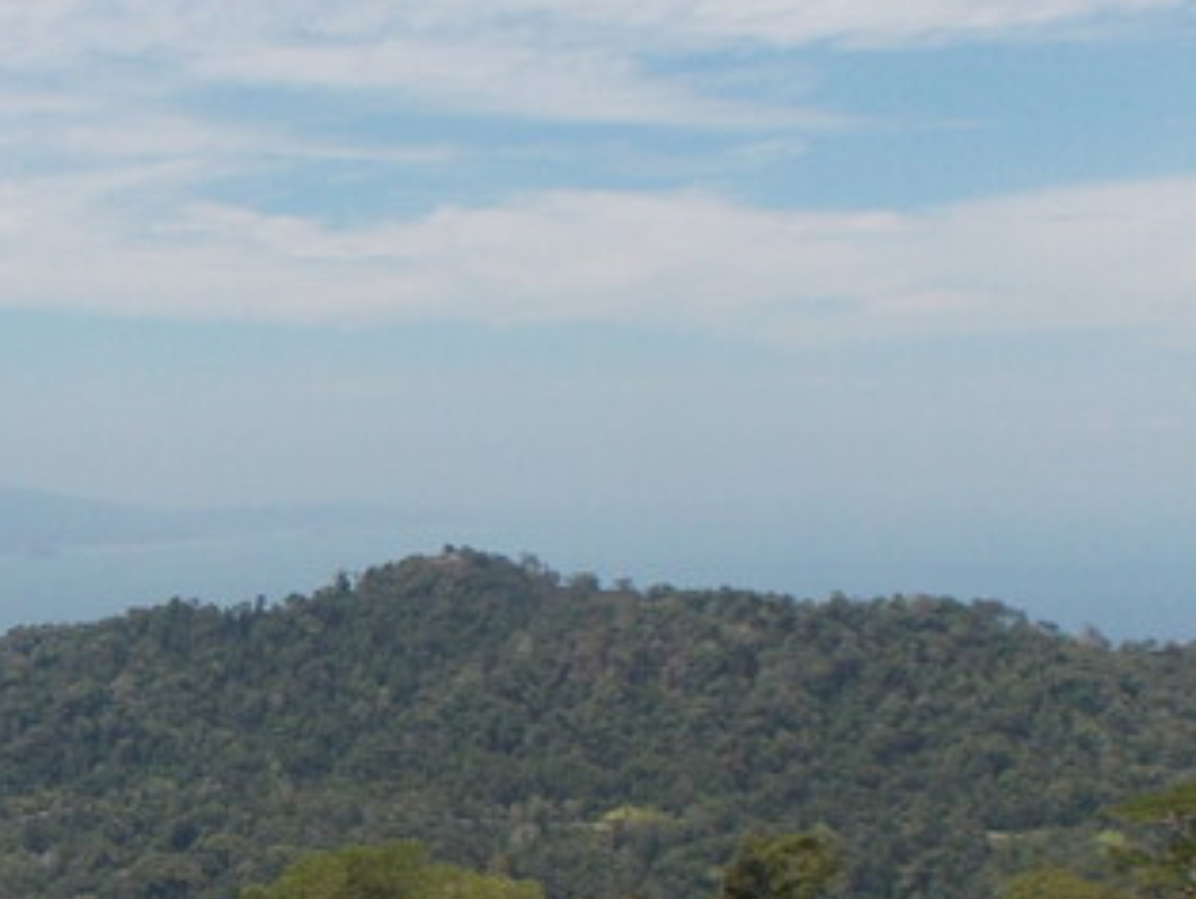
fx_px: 2593
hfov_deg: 24.6
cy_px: 712
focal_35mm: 75
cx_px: -38
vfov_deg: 19.5
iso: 80
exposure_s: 1/160
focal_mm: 4
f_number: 9.9
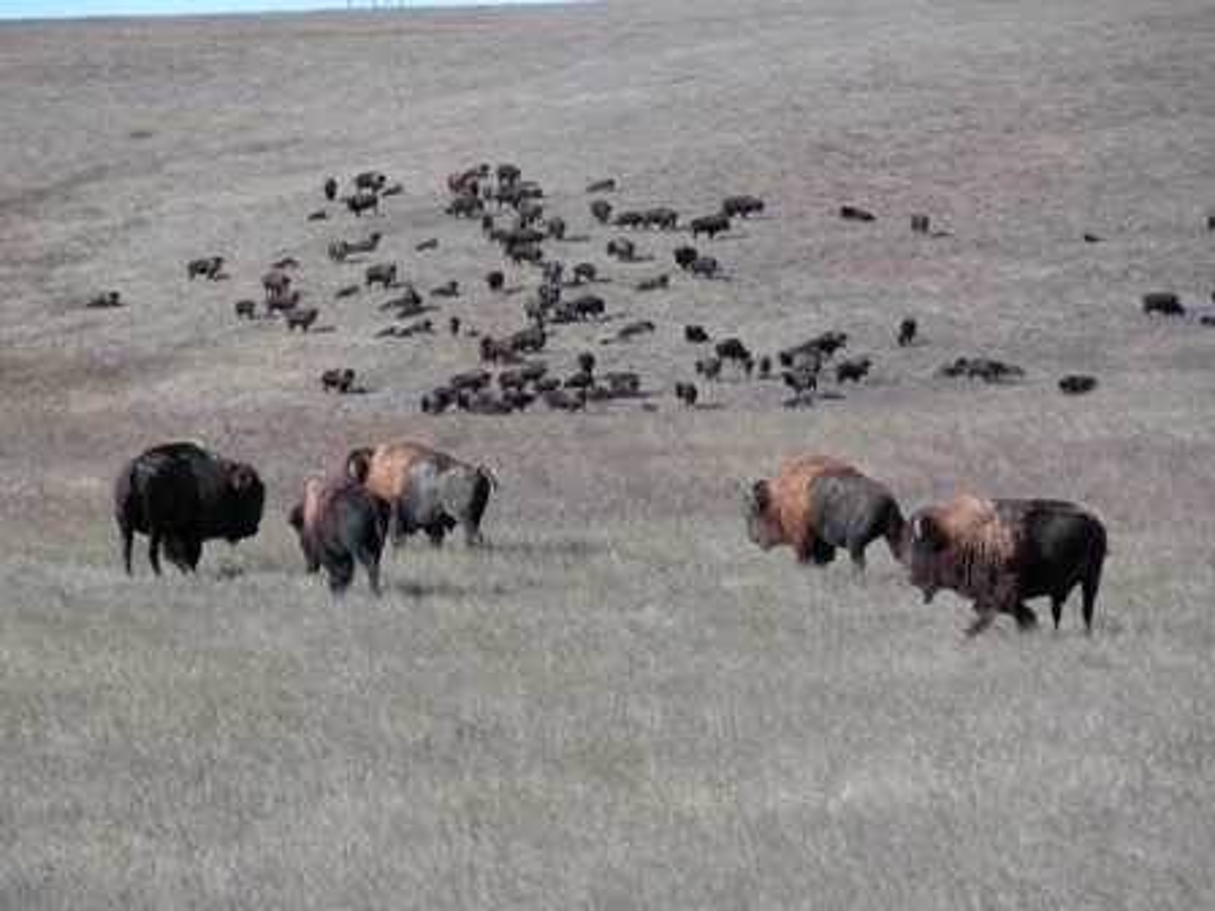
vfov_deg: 5.3
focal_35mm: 280
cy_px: 456
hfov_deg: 7.1
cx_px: 608
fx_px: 9828
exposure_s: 1/388
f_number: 5.3
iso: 100
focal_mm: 71.2
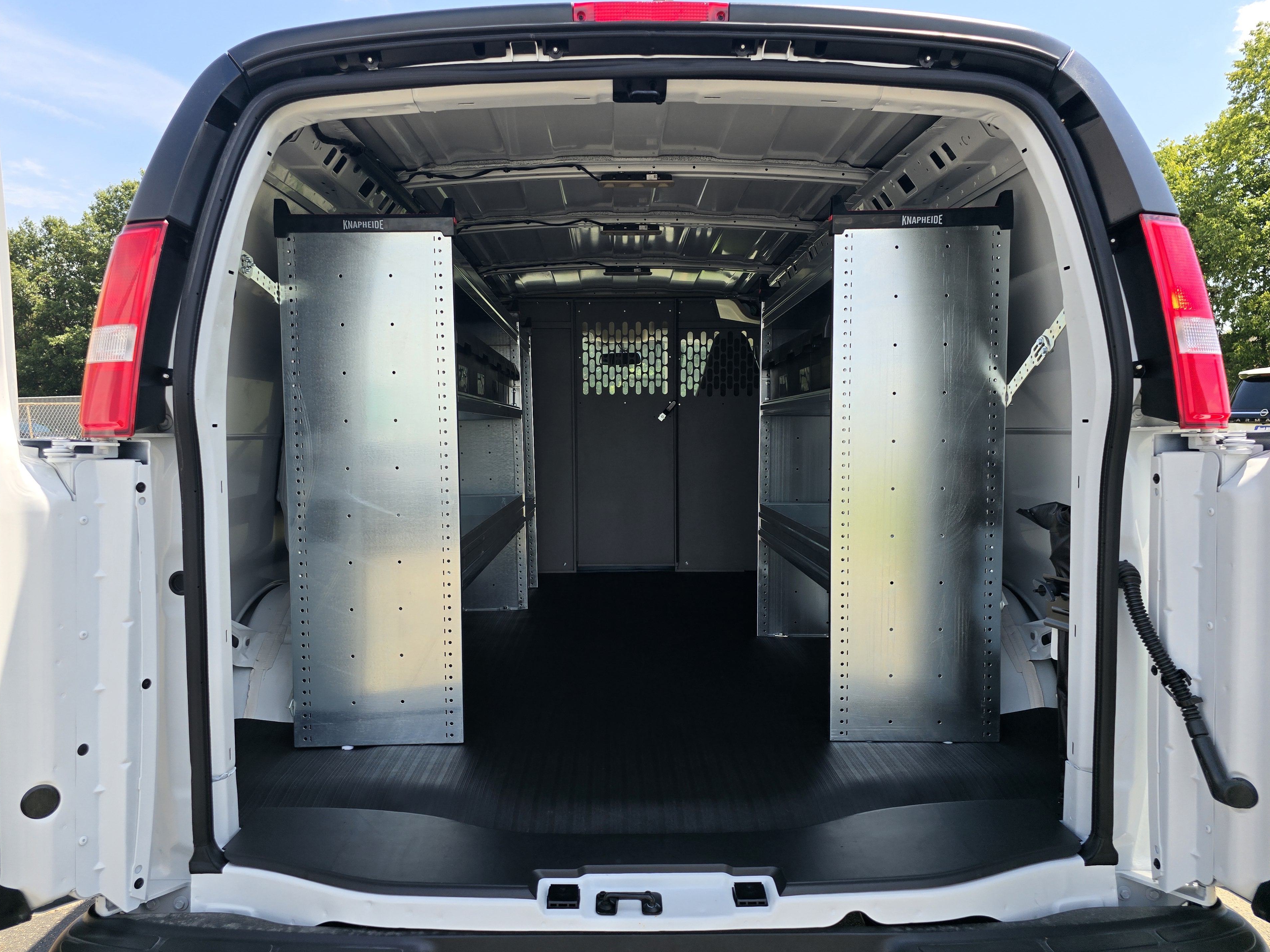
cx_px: 627
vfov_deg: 56.8
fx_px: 881
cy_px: 480
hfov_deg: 71.6
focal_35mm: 24
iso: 12
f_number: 1.7
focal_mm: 6.3
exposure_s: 1/361
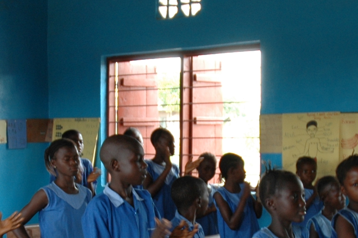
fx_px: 894
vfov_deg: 15.0
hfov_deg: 22.6
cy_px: 227
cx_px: 154
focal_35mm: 90
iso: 200
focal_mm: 18
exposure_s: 1/60
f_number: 4
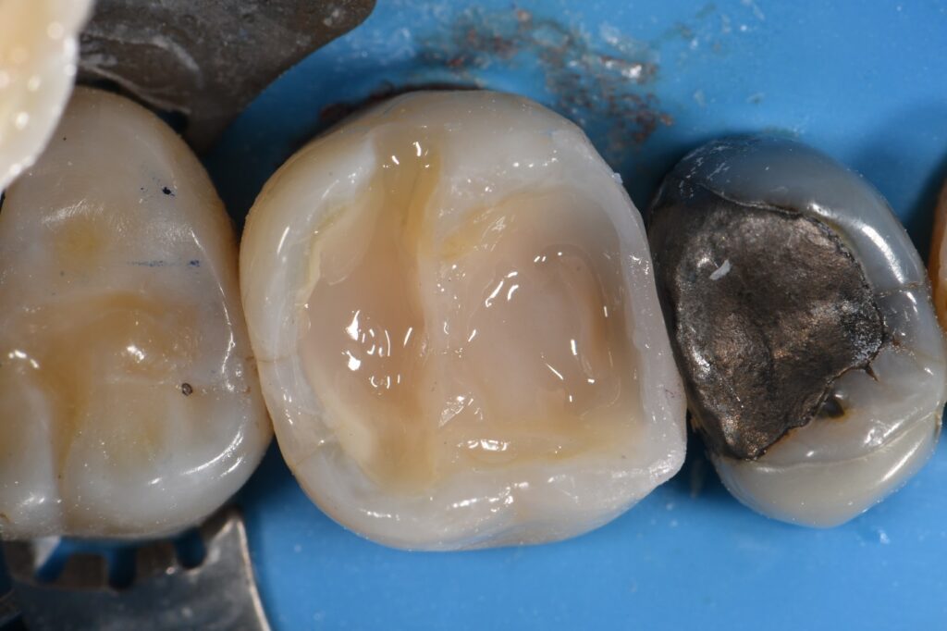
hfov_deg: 13.1
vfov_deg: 8.7
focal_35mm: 157
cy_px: 316
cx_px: 474
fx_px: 4128
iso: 200
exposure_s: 1/160
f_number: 32
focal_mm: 105
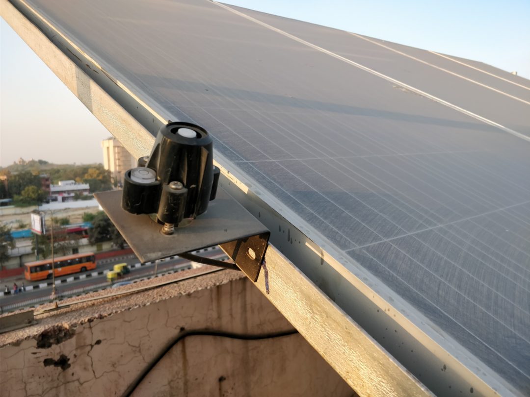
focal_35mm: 24
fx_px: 367
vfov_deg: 56.8
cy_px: 198
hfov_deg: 71.6
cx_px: 265
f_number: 1.7
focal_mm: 4.1
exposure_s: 1/310
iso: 200
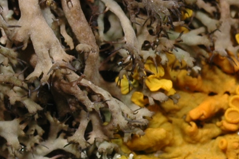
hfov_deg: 4.6
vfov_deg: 3.1
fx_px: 2932
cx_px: -92
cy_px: -32
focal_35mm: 442
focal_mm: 60
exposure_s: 1/400
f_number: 16
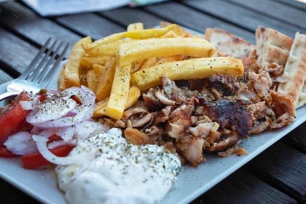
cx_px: 153
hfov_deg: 27.7
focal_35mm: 73
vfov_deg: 18.7
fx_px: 620
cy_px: 102
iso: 160
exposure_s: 1/125
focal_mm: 48.4
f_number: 5
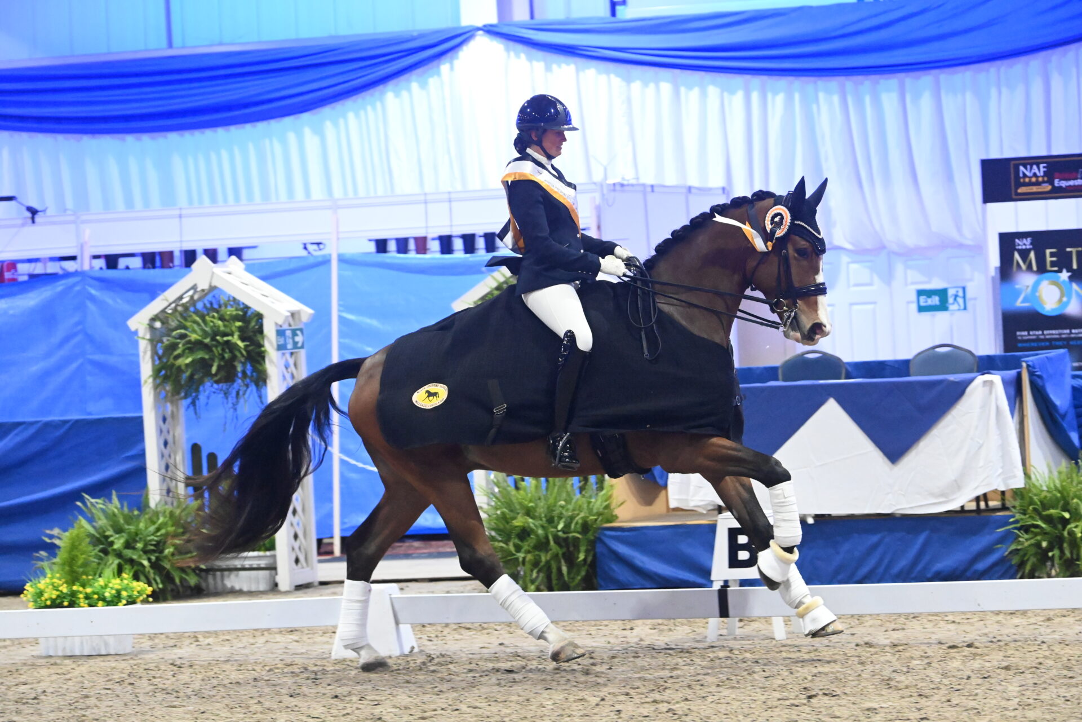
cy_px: 361
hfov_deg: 14.7
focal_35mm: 140
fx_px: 4207
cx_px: 541
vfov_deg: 9.8
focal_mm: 140
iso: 25600
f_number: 4.5
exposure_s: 1/640
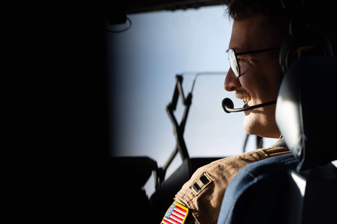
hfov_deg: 11.1
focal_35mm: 185
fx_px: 1731
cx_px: 168
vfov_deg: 7.4
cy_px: 112
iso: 800
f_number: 4.5
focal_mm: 185
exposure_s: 1/3200
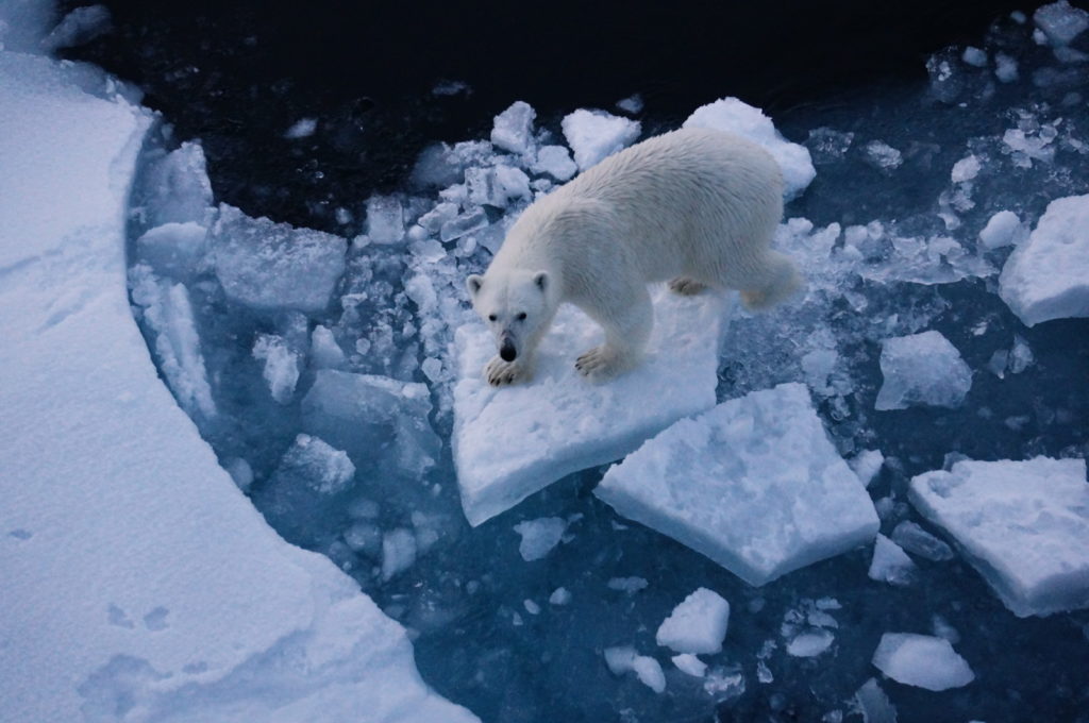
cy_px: 362
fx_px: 3580
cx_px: 544
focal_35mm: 118
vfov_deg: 11.5
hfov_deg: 17.3
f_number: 5
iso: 3200
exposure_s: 1/160
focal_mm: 79
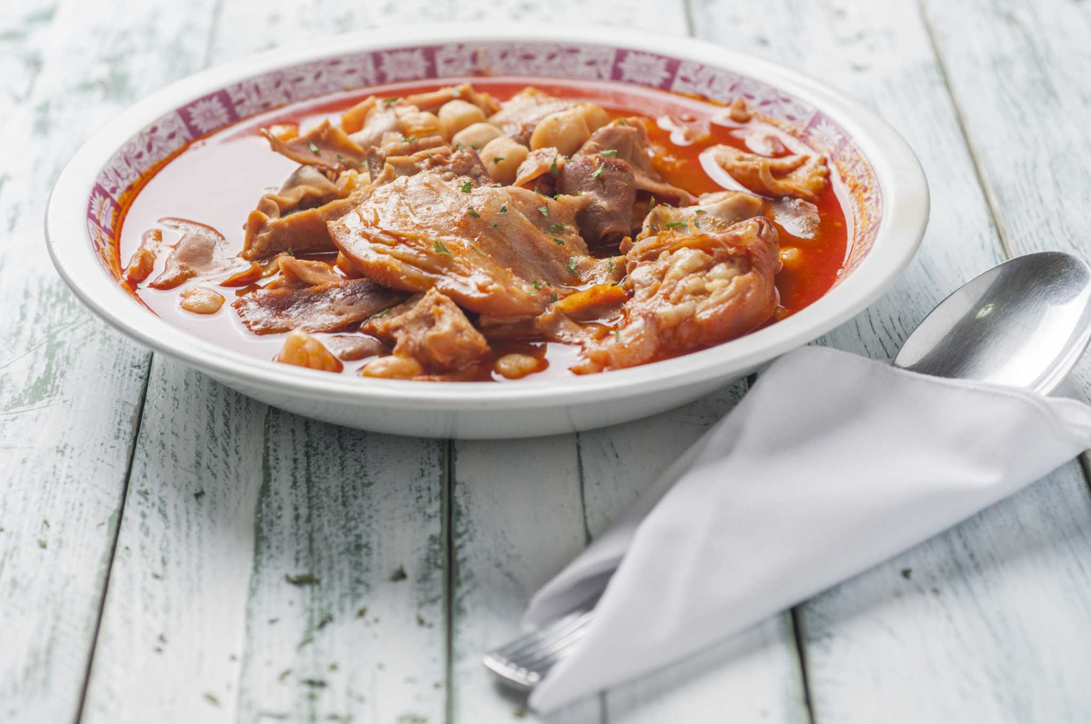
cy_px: 362
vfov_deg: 15.1
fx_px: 2724
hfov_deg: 22.6
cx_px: 546
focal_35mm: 90
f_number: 5.6
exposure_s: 1/200
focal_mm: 60
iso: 200
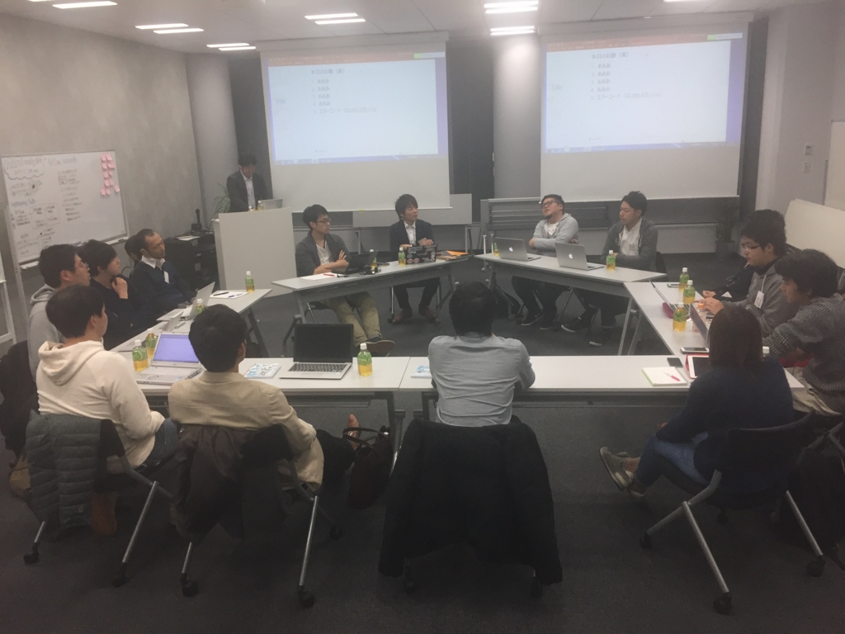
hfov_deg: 61.7
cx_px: 422
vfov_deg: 48.2
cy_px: 317
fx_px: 708
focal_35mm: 29
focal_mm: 4.15
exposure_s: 1/30
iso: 32
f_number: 2.2
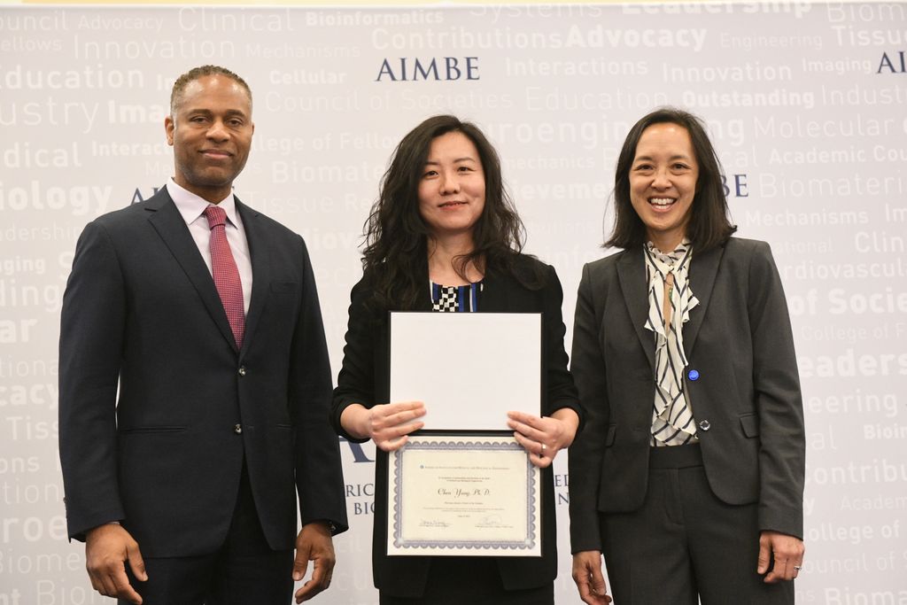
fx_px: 1663
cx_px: 454
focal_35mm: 66
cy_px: 302
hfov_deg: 30.5
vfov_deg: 20.6
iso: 8000
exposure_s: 1/60
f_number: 3.5
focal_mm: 66
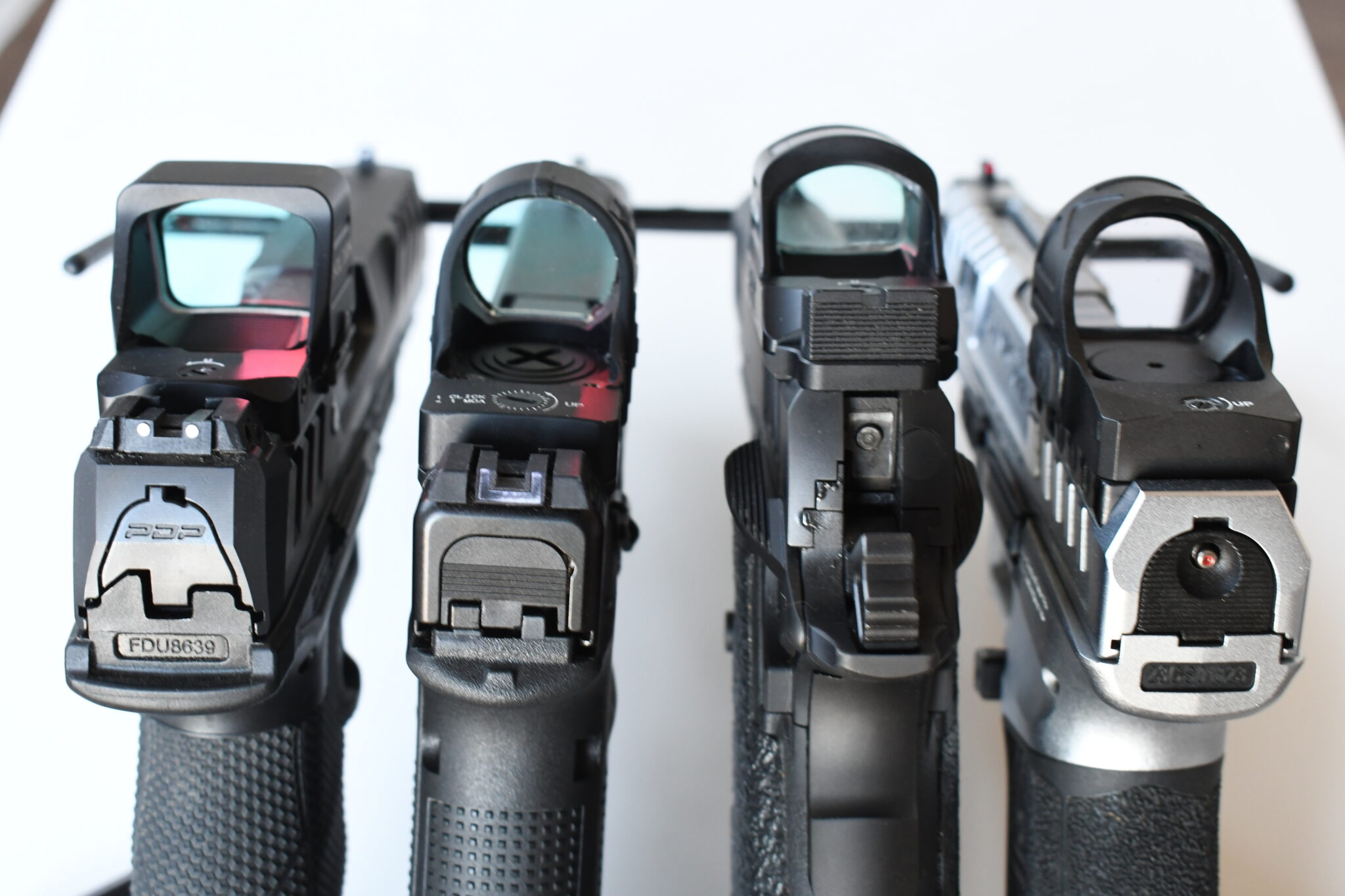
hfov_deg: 41.1
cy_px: 448
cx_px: 672
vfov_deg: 28.1
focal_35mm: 48
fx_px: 1793
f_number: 8
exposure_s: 1/20
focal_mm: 32
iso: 1000
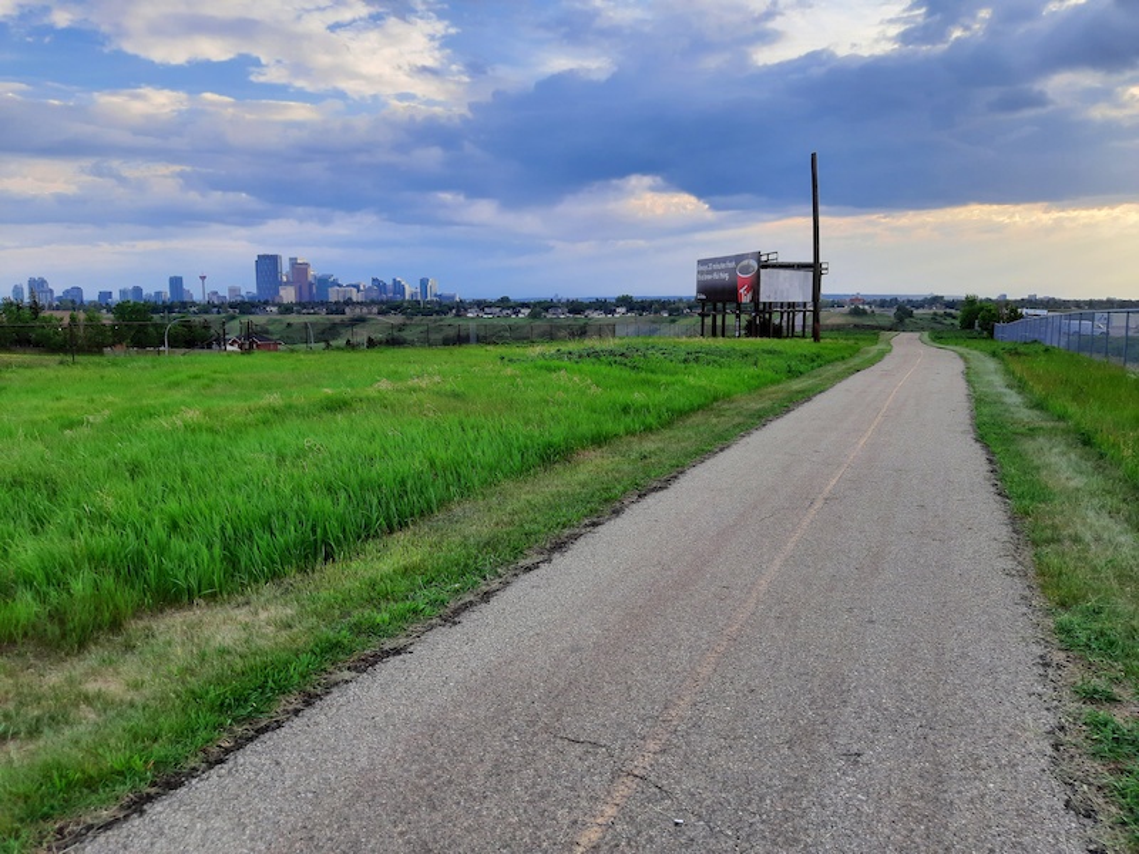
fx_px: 856
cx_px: 570
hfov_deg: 67.3
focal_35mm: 26
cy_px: 427
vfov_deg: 53.1
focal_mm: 3.92
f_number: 1.7
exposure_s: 1/154
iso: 40
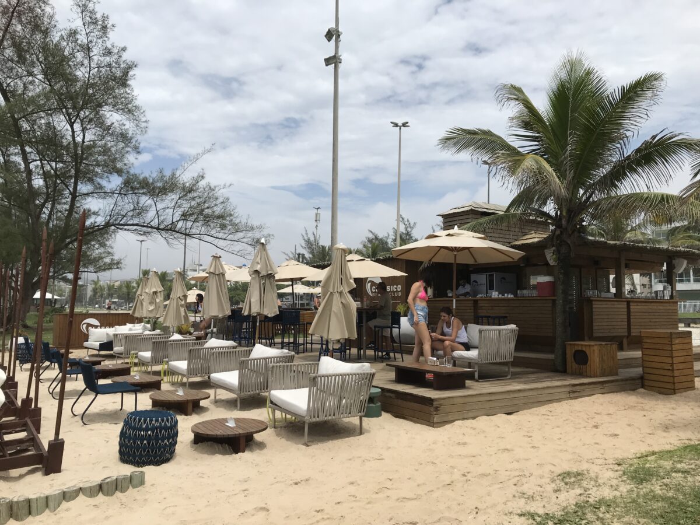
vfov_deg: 49.7
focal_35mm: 28
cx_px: 350
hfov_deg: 63.4
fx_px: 566
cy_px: 262
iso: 20
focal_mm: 3.99
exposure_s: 1/5319
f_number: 1.8
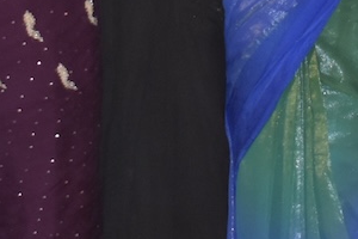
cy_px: -112
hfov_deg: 7.7
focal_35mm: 269
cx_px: 122
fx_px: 2675
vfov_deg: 5.1
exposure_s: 1/30
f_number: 4.2
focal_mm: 28
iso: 1100
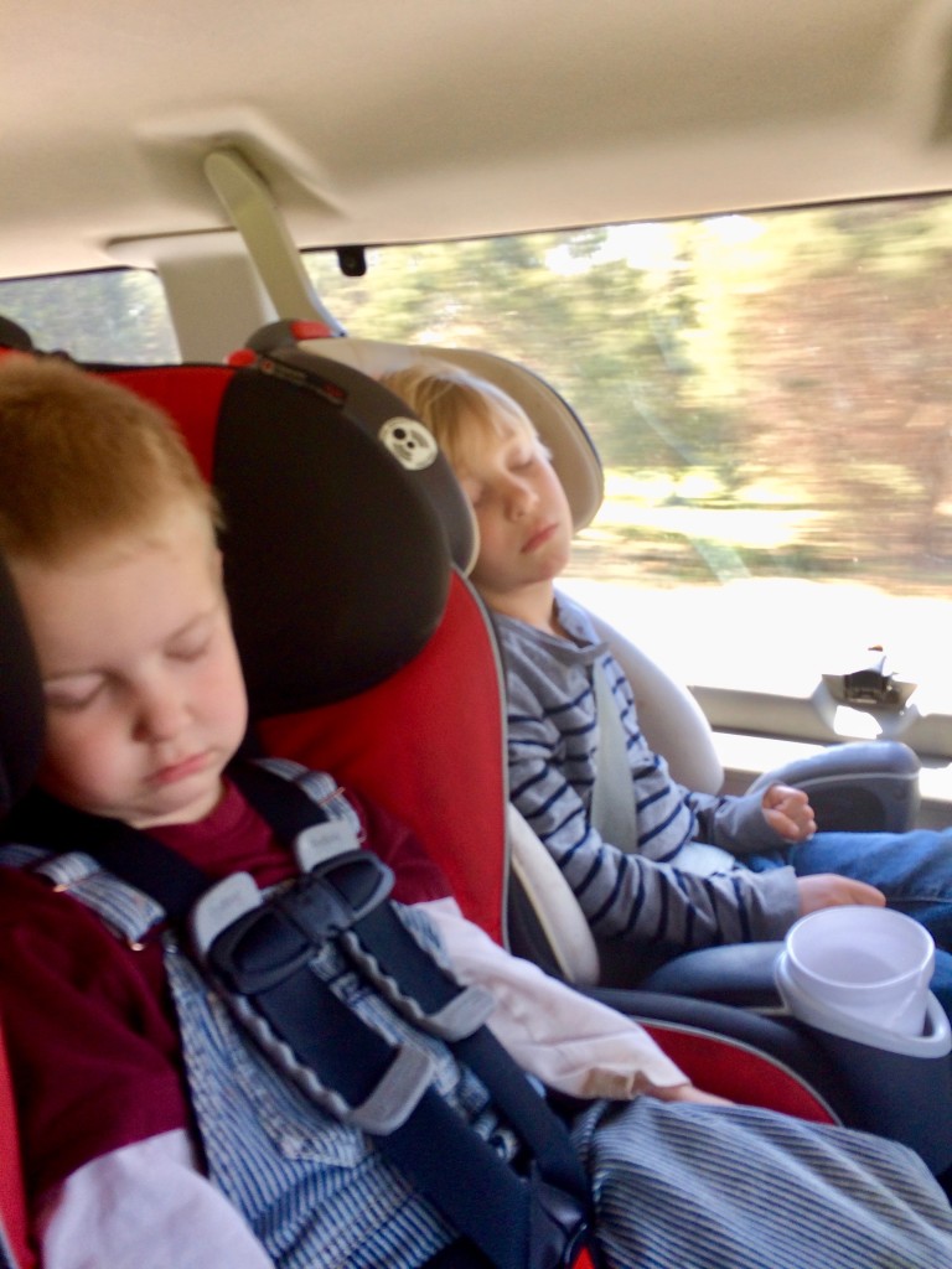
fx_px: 1063
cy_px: 634
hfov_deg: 48.2
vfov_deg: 61.7
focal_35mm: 29
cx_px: 476
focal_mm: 4.15
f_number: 2.2
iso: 40
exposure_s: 1/60
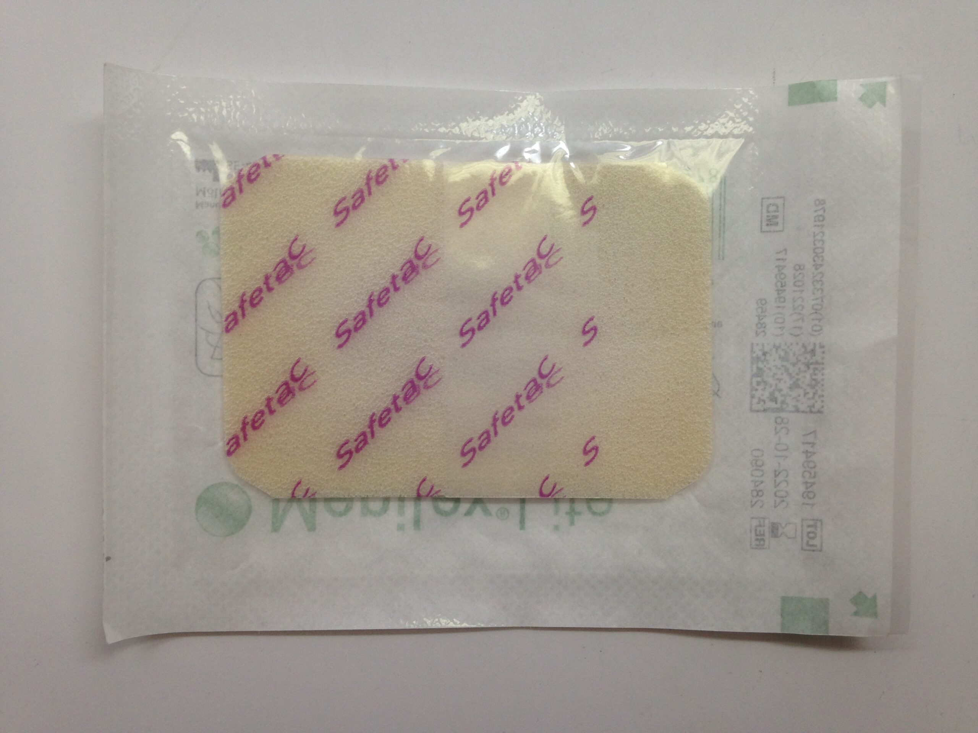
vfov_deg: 42.9
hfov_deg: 55.4
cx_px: 489
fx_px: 932
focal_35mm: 33
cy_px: 366
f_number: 2.4
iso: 64
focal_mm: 4.12
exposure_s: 1/60
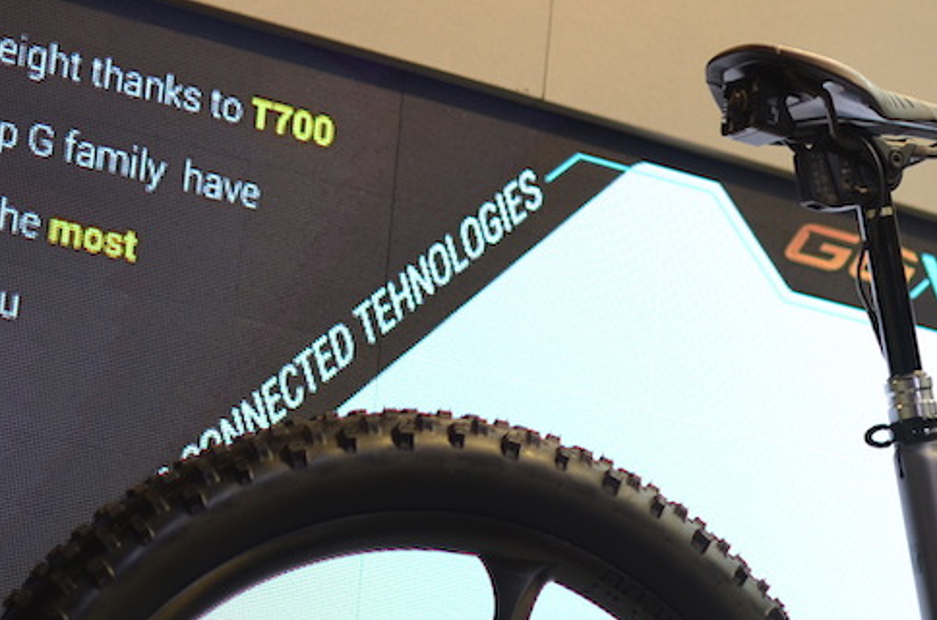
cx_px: 1042
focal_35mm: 130
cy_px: 764
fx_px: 3381
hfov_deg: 15.4
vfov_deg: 10.3
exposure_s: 1/400
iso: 320
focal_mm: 35
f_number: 1.8
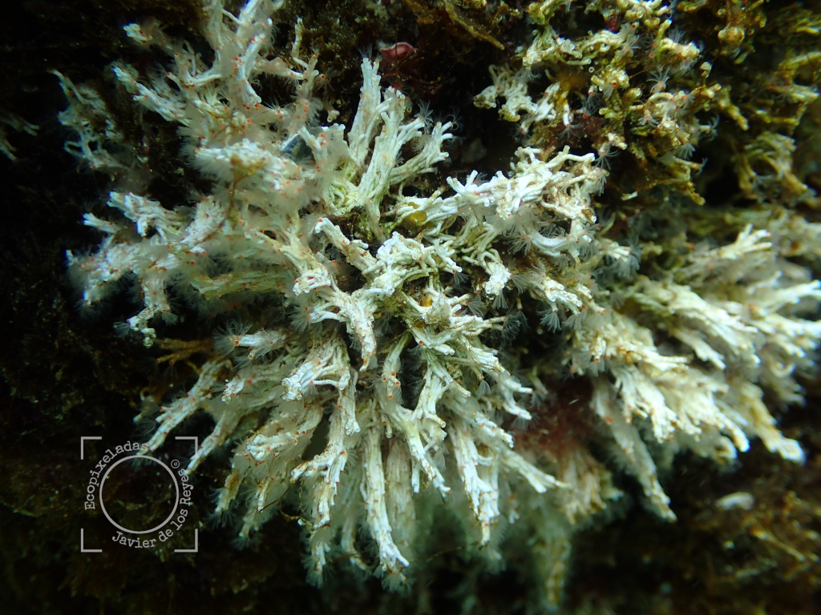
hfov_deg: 52.6
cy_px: 308
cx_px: 410
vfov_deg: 40.7
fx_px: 830
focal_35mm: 35
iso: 125
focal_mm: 6.42
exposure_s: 1/125
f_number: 2.6
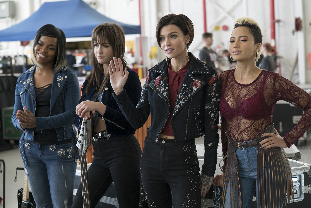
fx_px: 605
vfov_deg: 19.5
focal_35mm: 70
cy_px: 104
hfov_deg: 28.8
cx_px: 156
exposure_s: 1/250
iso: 800
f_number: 4
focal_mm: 70
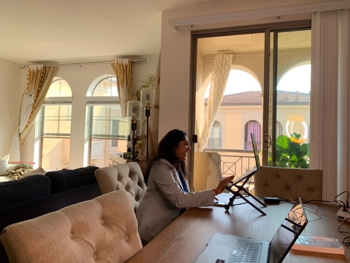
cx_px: 175
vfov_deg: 53.1
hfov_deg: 67.3
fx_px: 263
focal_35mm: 26
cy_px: 132
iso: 25
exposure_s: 1/122
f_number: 1.8
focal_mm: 4.25
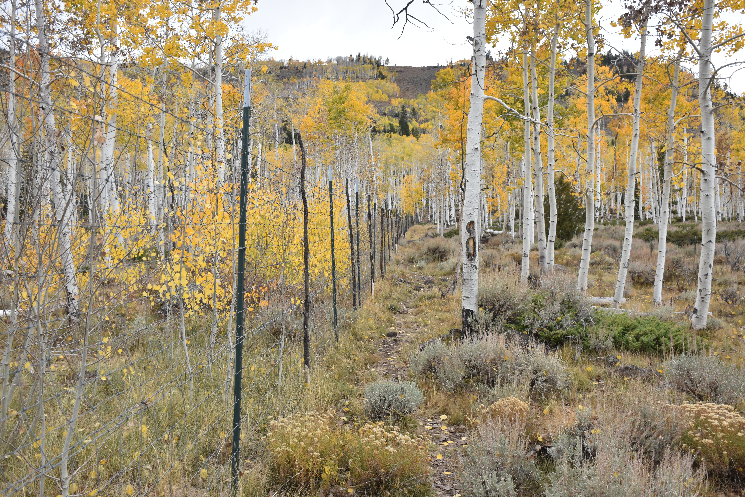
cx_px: 372
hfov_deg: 55.1
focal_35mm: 34
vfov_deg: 38.4
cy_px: 248
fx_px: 714
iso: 100
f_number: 5.6
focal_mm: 23
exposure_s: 1/125
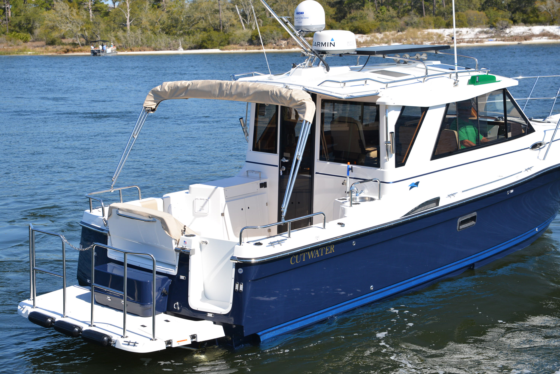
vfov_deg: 19.5
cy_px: 187
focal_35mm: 70
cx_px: 280
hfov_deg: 28.8
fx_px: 1089
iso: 400
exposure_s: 1/1000
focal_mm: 70
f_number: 8
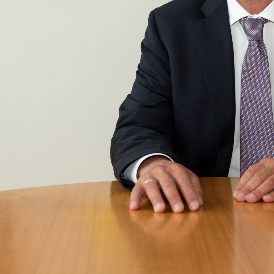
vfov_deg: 16.6
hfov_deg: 16.7
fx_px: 931
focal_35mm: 104
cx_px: 138
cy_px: 57
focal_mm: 50
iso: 640
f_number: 3.5
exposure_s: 1/250
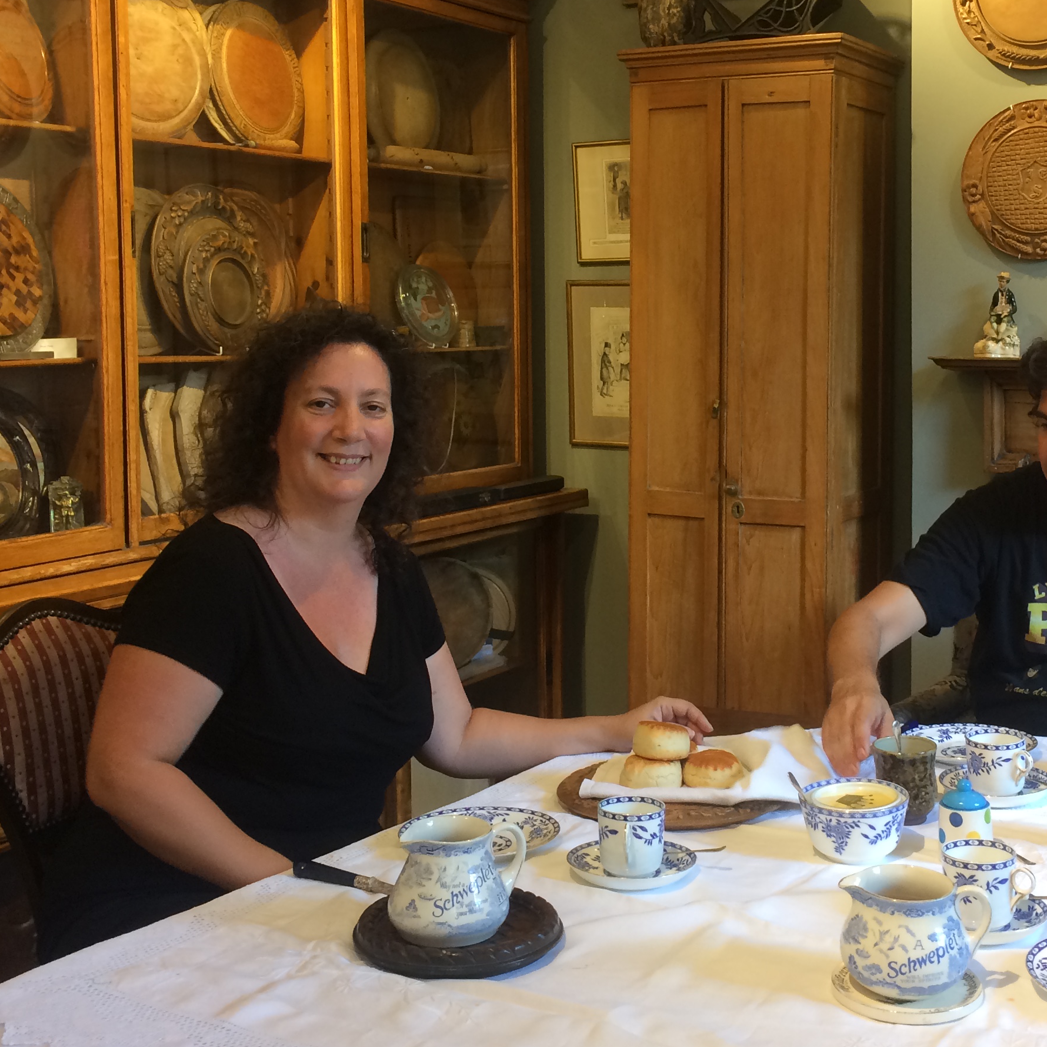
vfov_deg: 35.9
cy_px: 401
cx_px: 647
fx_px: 1608
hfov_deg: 35.9
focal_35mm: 47
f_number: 2.2
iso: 100
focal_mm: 4.15
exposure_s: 1/33
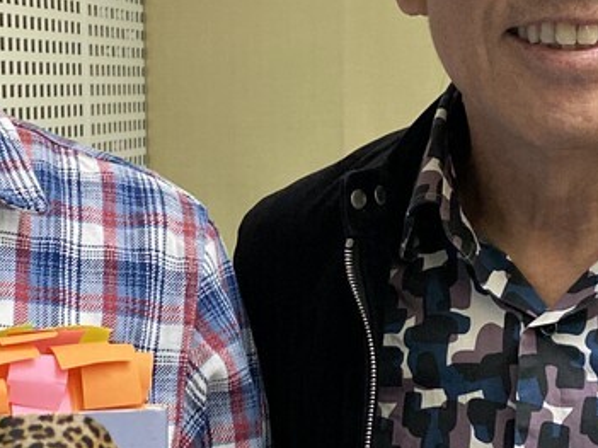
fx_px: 1537
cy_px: 296
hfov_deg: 22.0
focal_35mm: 89
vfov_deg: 16.6
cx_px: 228
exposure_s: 1/50
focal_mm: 4.25
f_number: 1.8
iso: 400
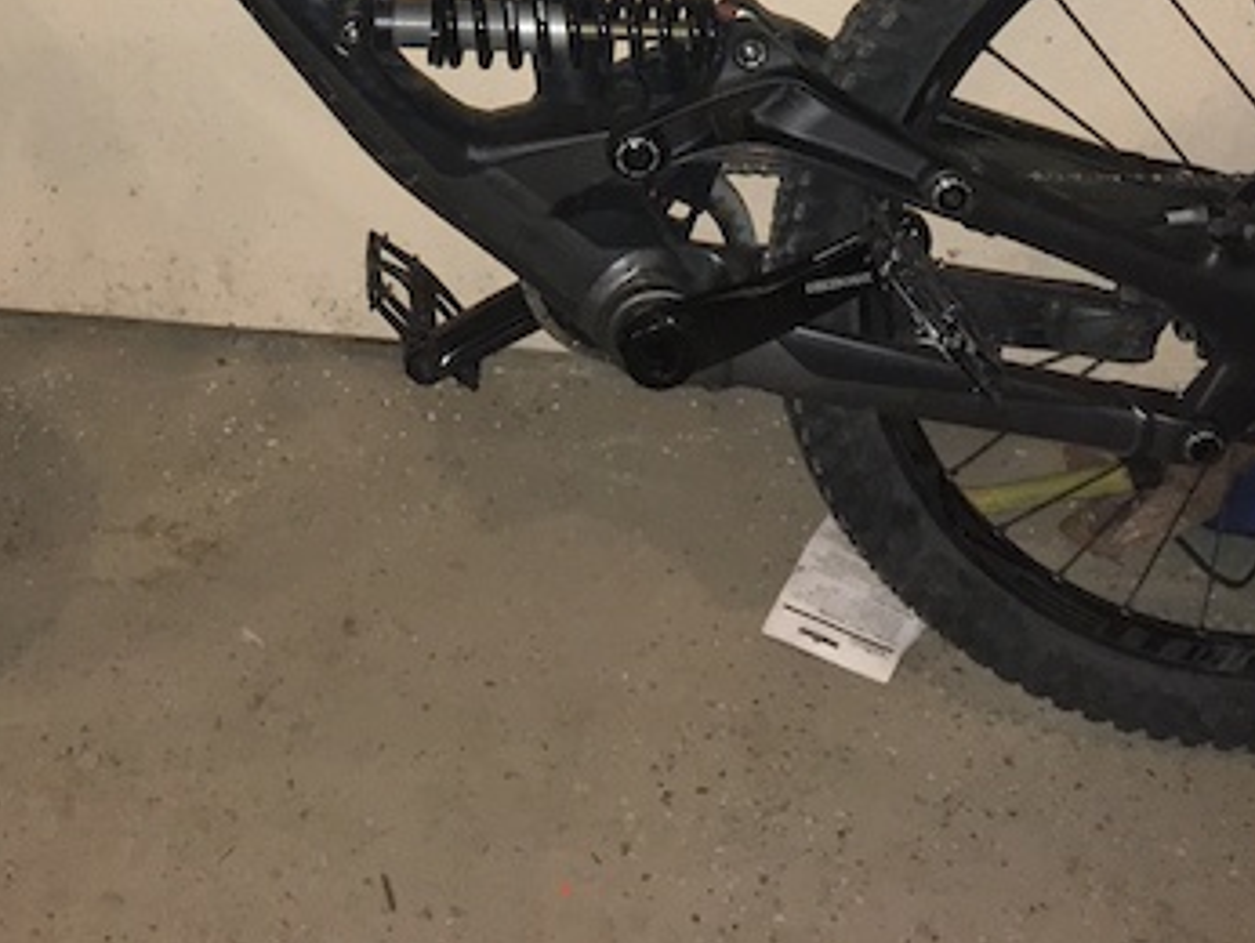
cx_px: 381
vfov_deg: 20.8
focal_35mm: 67
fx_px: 2431
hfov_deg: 28.7
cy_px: -105
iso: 160
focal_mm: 4.15
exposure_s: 1/16
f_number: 2.2
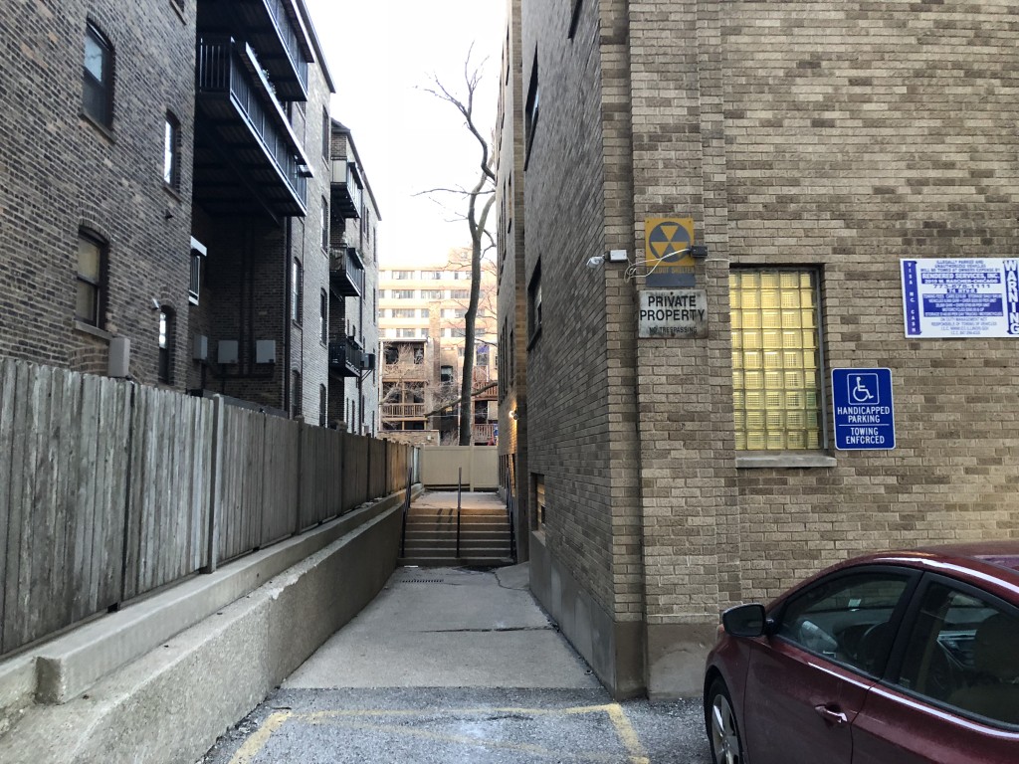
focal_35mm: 28
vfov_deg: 49.7
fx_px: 824
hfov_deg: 63.4
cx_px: 510
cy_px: 382
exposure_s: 1/15
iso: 80
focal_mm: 4
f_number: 1.8
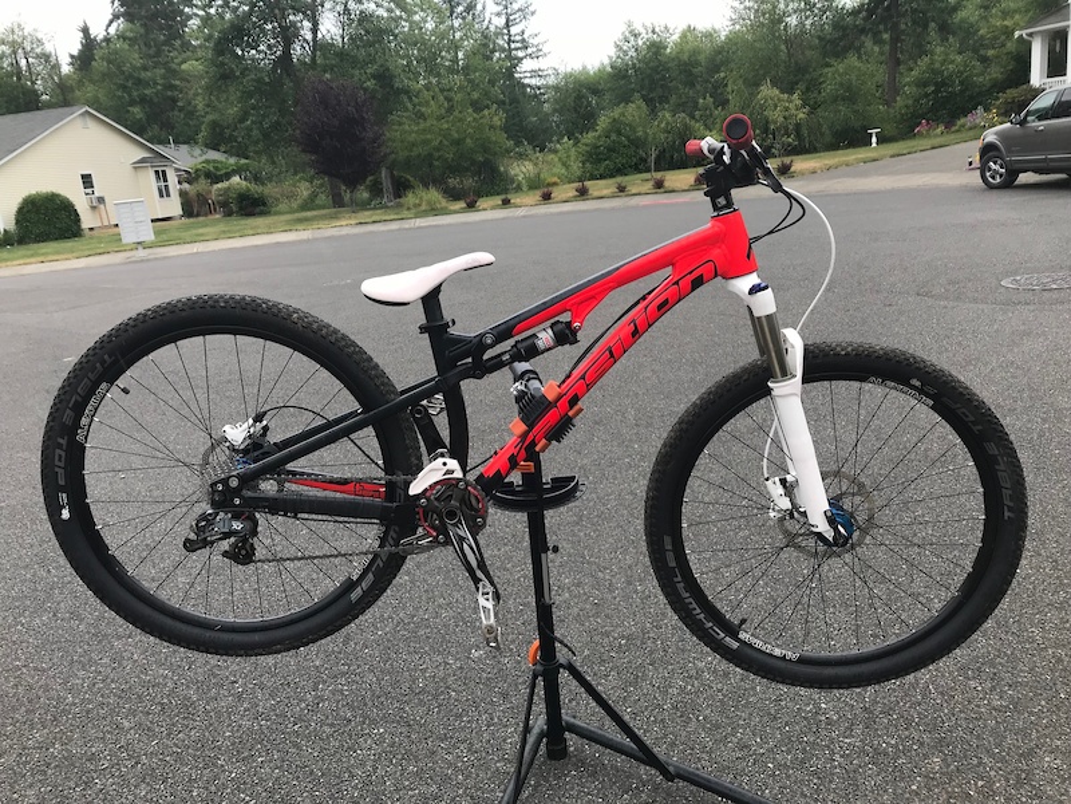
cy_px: 402
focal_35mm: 28
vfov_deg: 49.7
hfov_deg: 63.4
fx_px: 866
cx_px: 536
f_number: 1.8
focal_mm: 3.99
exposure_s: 1/328
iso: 20
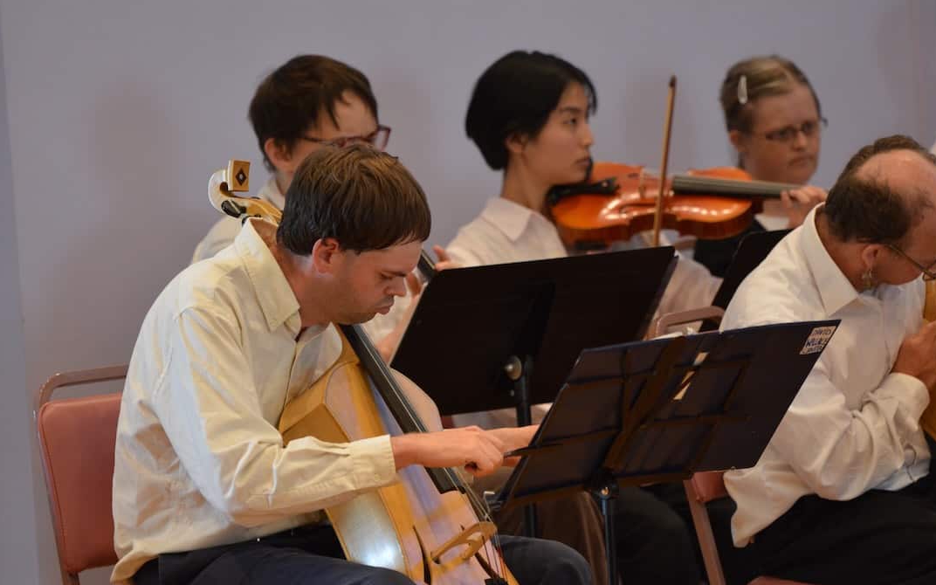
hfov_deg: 5.8
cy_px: 371
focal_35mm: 365
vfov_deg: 3.6
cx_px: 528
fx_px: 9311
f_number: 2.8
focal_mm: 200
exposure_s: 1/50
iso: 1250
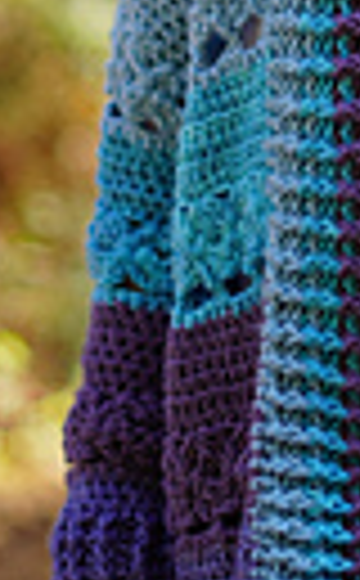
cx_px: 470
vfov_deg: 10.5
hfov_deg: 6.5
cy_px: 0
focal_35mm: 198
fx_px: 3126
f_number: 1.8
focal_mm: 50
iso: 100
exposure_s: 1/800
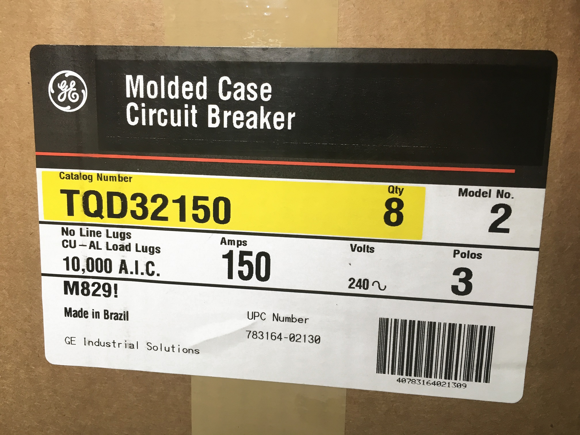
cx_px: 290
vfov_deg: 48.2
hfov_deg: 61.7
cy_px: 218
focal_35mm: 29
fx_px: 486
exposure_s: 1/40
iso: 25
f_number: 2.2
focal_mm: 4.15
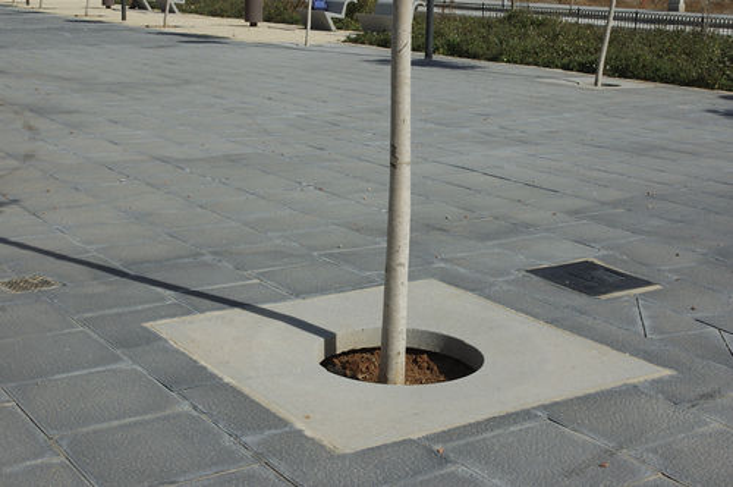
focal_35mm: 52
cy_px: 244
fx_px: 1068
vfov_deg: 25.7
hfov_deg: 37.9
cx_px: 366
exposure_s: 1/800
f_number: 14
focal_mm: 35
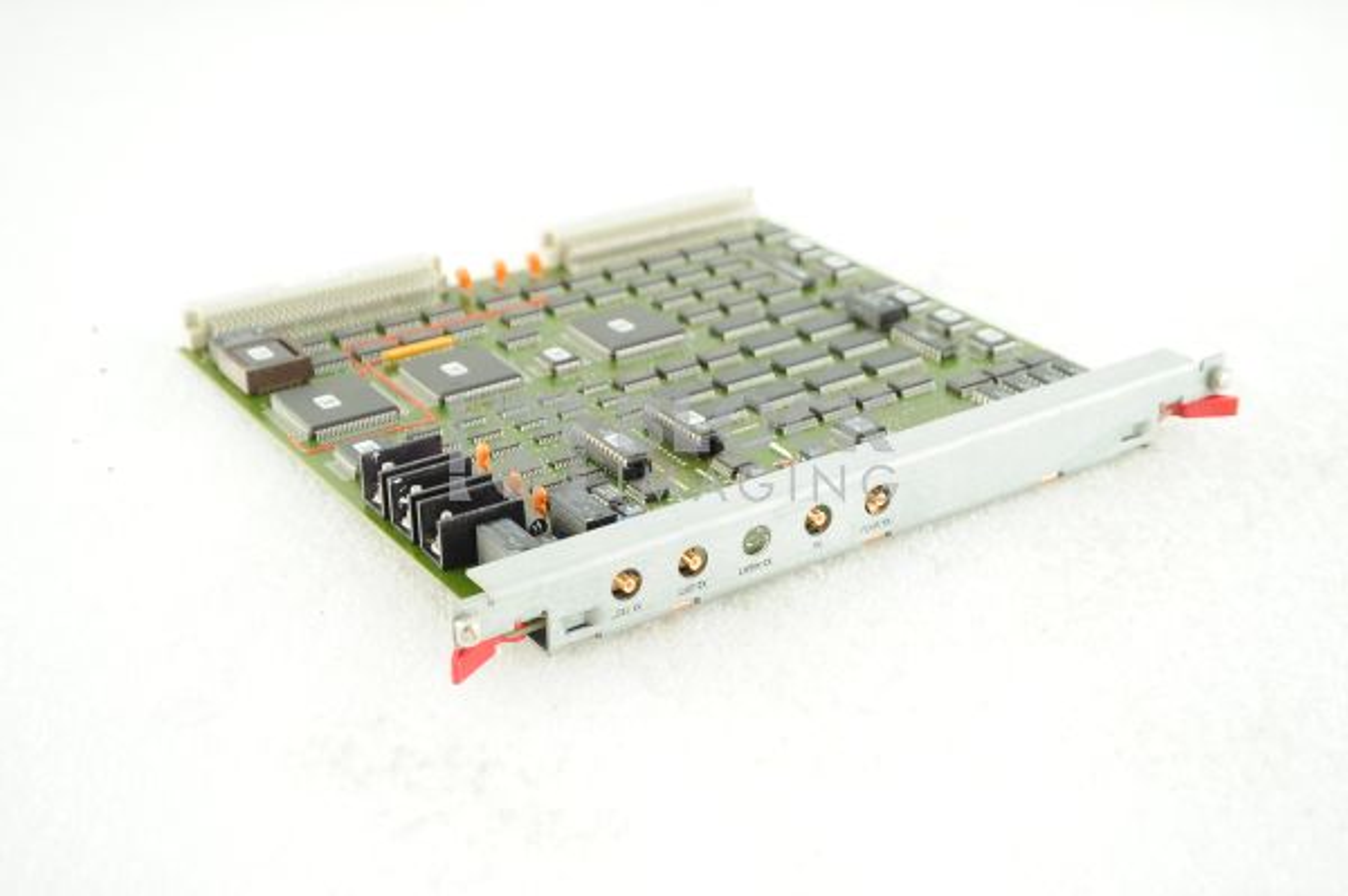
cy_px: 448
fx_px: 2170
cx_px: 674
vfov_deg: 23.3
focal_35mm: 58
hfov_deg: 34.5
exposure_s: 1/125
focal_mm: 58
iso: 1600
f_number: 7.1
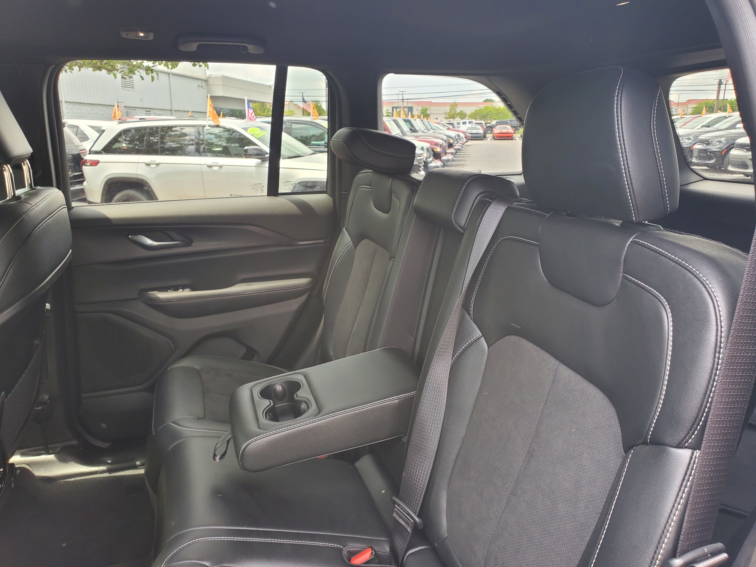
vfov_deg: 53.1
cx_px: 378
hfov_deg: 67.3
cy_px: 284
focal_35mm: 26
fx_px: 568
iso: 100
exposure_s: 1/120
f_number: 2.4
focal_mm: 4.3
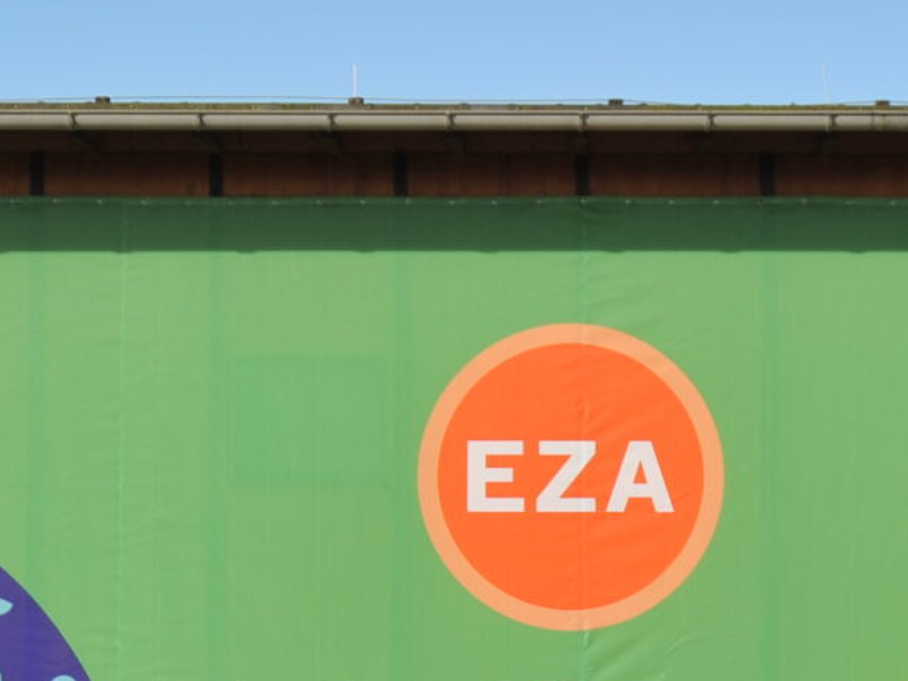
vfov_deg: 9.0
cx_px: 577
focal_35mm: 165
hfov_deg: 12.0
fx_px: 4328
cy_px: 330
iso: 200
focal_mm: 40
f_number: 8
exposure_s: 1/500
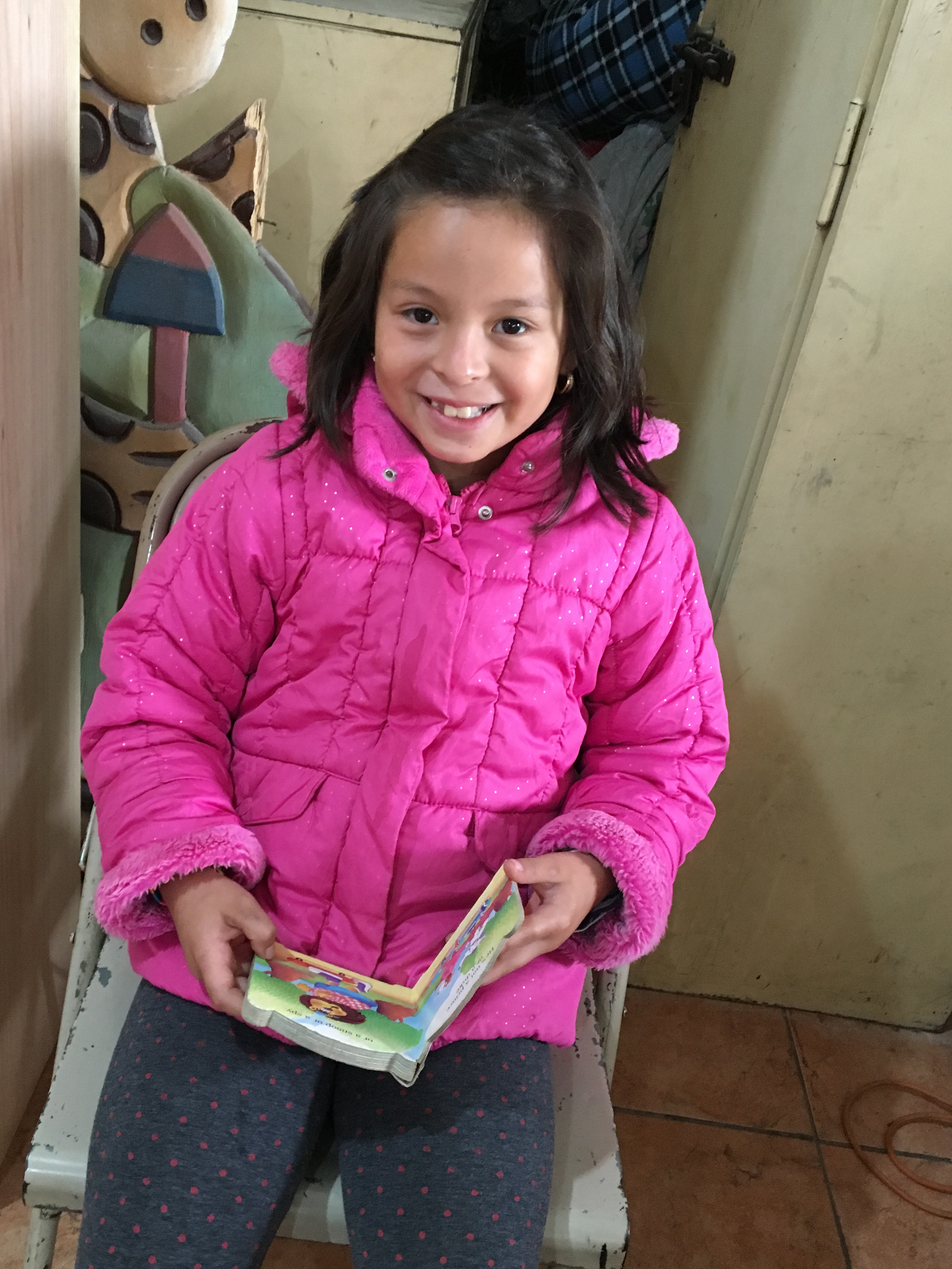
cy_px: 658
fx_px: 1247
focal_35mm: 34
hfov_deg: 41.7
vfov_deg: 53.9
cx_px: 419
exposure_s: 1/17
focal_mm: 4.15
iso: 200
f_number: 2.2
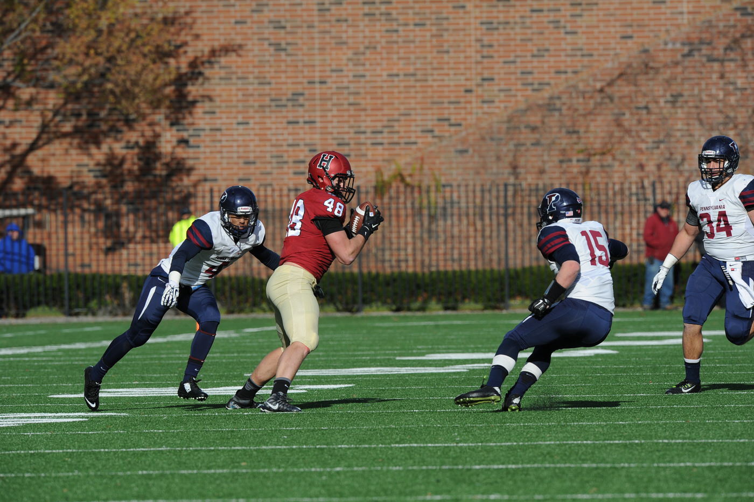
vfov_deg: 3.4
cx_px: 377
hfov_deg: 5.2
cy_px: 251
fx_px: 8373
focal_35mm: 400
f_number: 8
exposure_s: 1/3200
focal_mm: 400
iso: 800
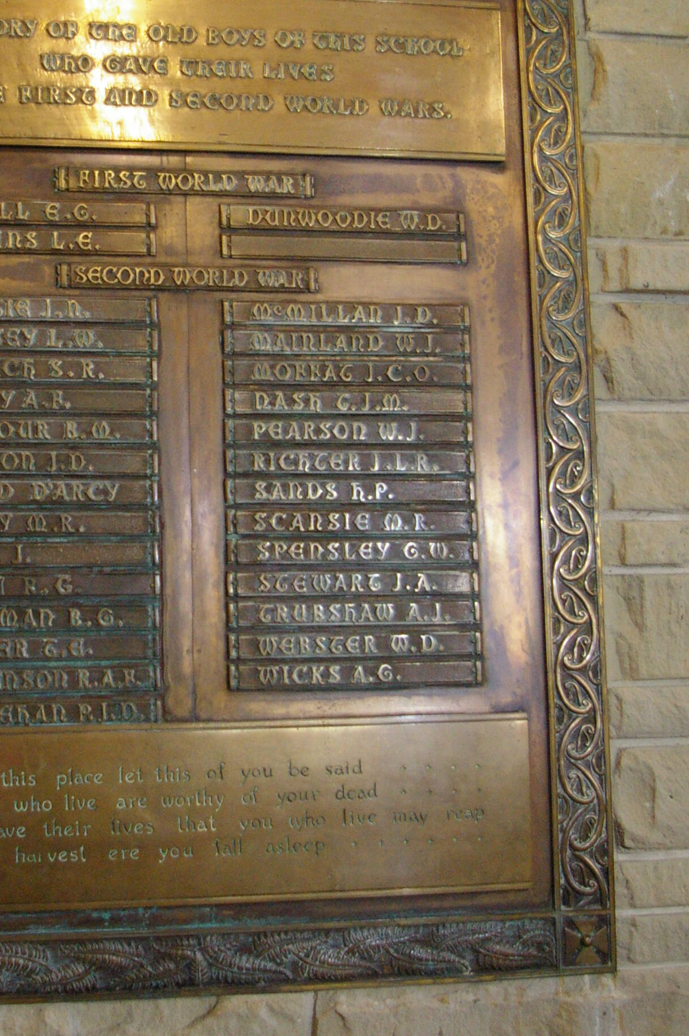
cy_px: 444
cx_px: 172
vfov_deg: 38.3
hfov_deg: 25.7
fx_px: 1490
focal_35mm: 52
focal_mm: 21
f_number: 4
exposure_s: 1/45
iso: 1600
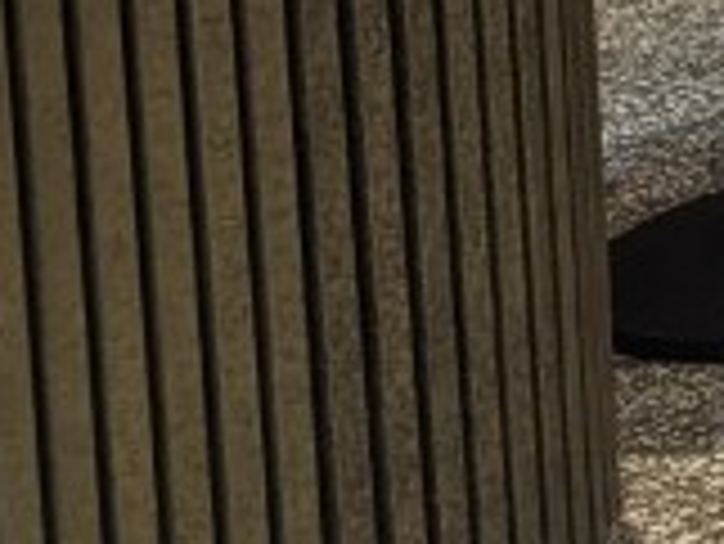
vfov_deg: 7.5
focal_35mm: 178
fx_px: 3726
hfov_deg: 8.4
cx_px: 2467
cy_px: -949
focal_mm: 6.81
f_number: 1.85
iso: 279
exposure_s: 1/153
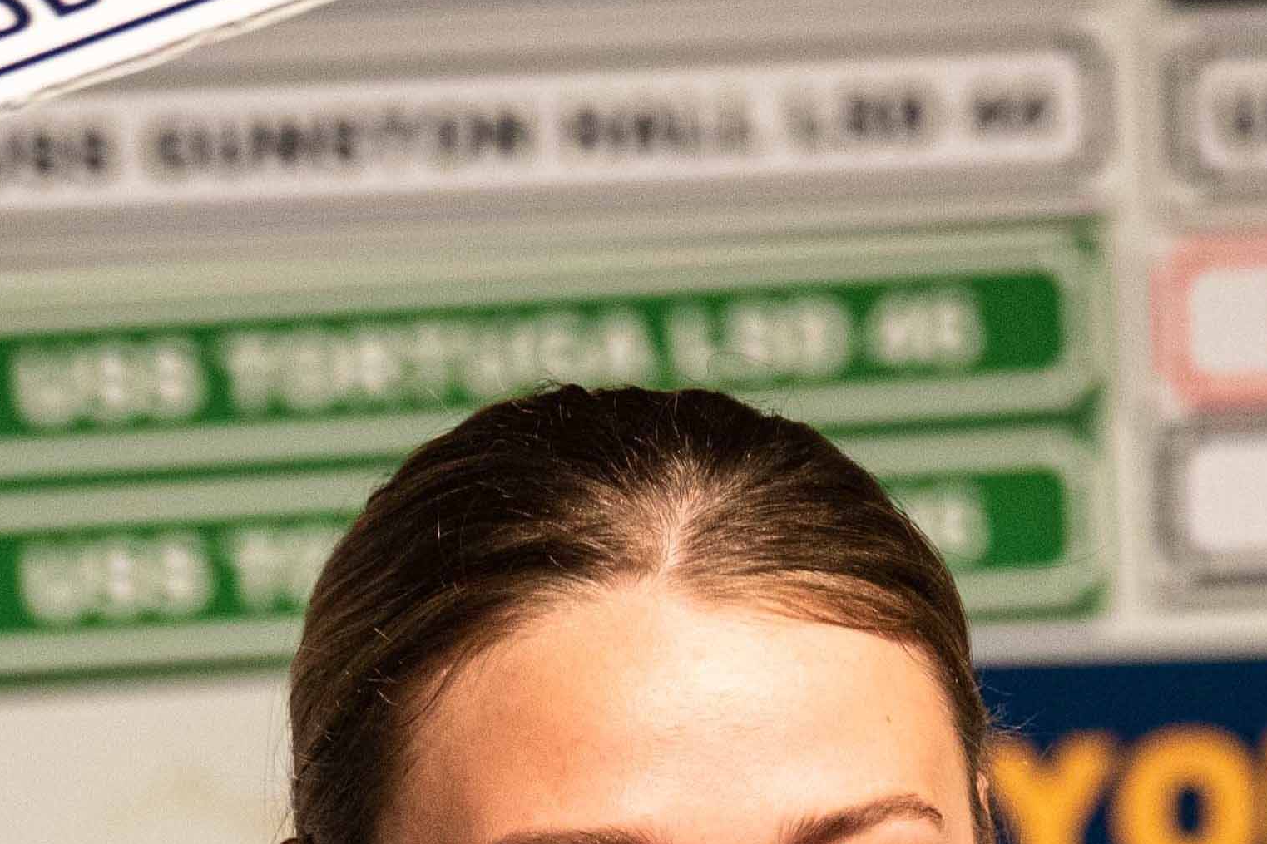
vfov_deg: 1.2
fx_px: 41698
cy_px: 997
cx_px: 813
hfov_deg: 1.7
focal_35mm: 1185
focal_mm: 300
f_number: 2.8
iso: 2000
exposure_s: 1/800
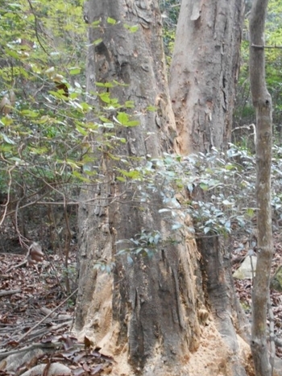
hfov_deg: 30.2
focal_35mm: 48
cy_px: 227
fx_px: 522
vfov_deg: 39.5
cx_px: 171
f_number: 3.4
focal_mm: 5.1
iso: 360
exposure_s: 1/30
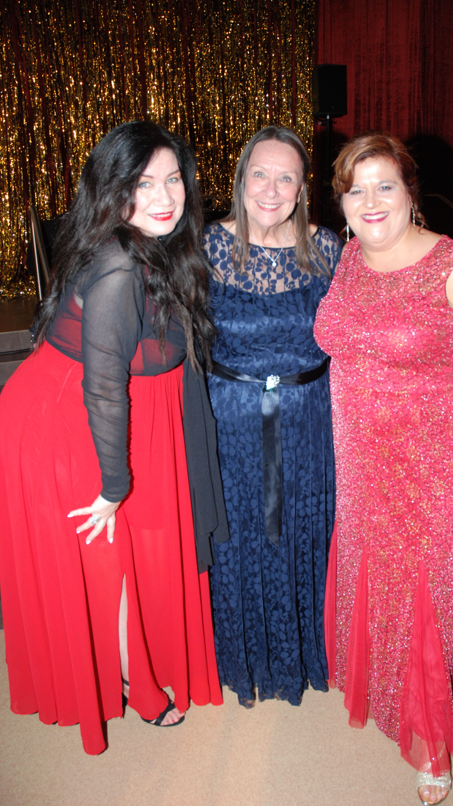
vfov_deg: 66.1
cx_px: 265
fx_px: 619
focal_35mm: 29
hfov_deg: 40.1
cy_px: 402
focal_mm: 18
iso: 400
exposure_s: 1/60
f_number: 5.6
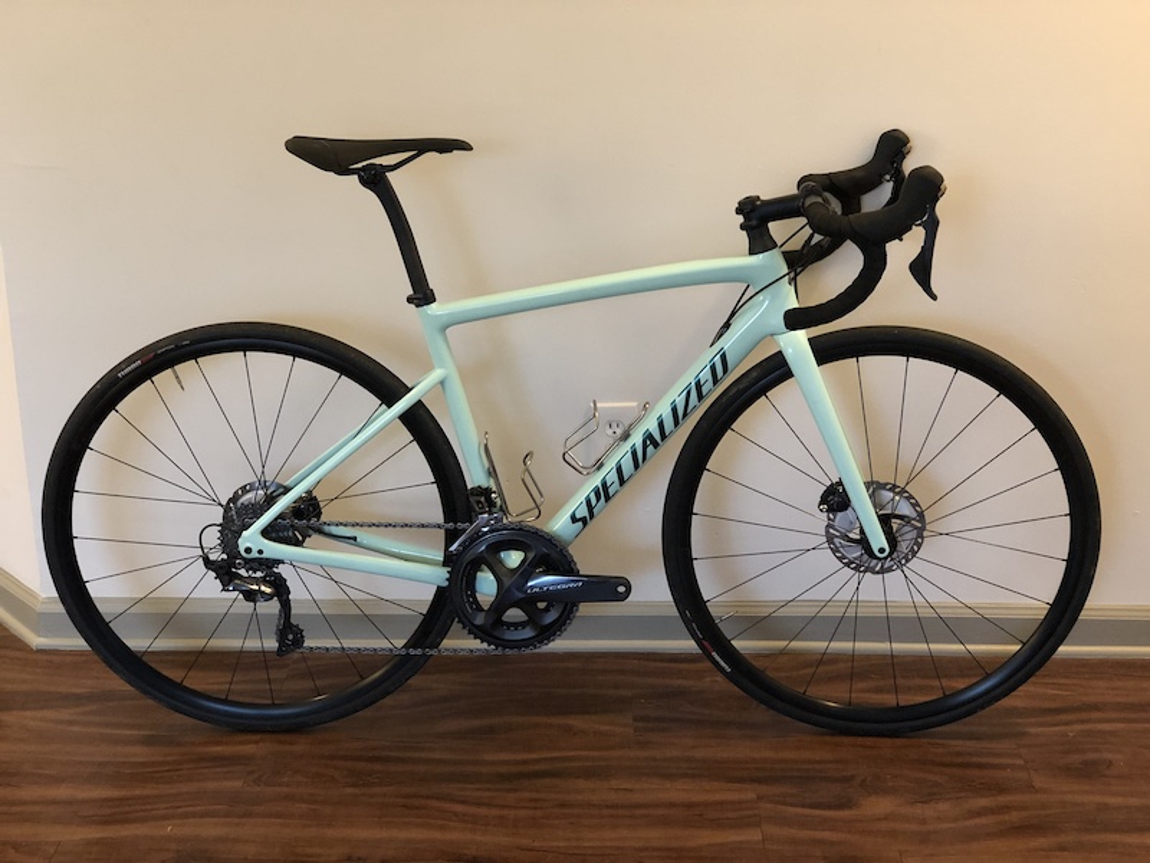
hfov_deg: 36.8
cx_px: 575
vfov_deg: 28.0
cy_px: 432
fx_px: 1728
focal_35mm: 52
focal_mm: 6
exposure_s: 1/11
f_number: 2.4
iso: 160
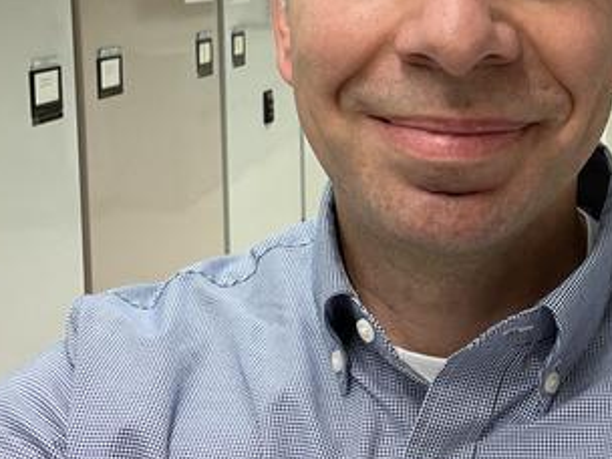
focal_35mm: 53
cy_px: 108
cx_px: 680
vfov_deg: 27.1
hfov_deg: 31.8
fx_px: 937
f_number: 2.2
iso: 100
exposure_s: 1/40
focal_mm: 2.7
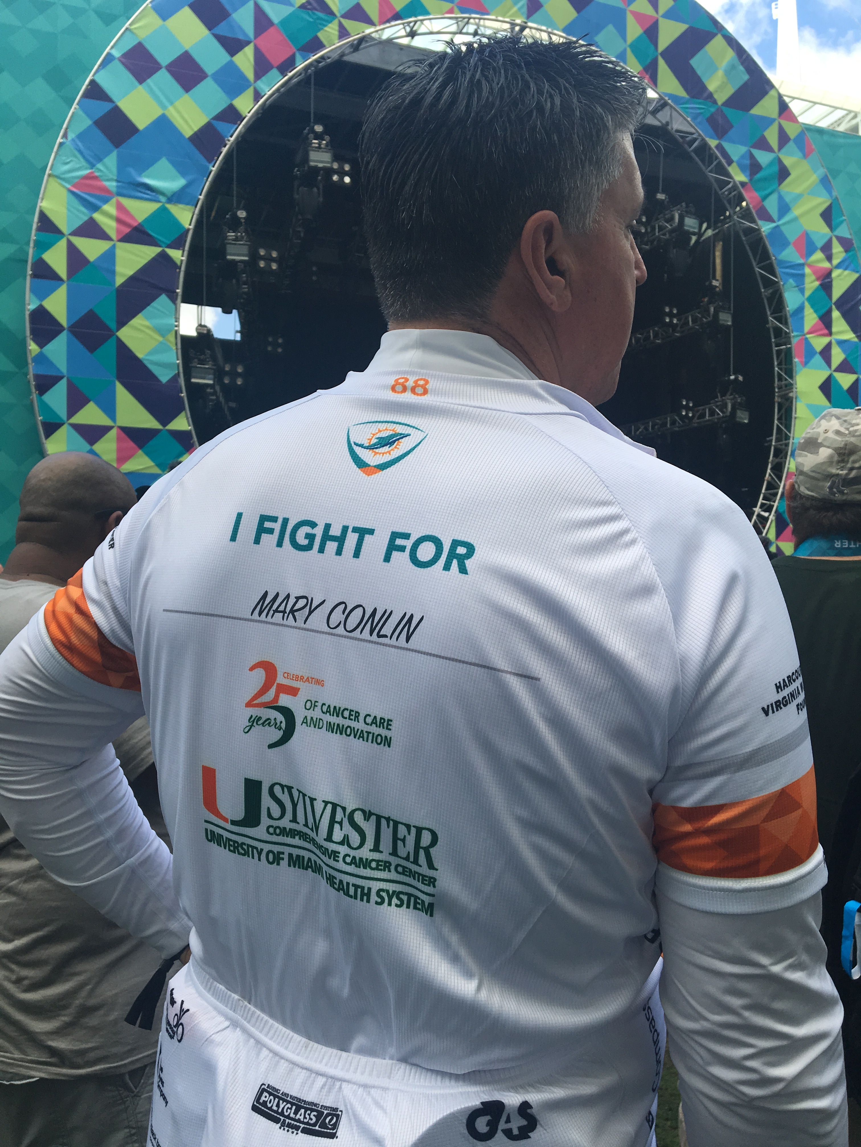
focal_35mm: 29
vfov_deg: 61.7
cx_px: 430
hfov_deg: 48.2
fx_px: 962
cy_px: 574
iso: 25
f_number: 2.2
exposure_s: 1/523
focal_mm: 4.15
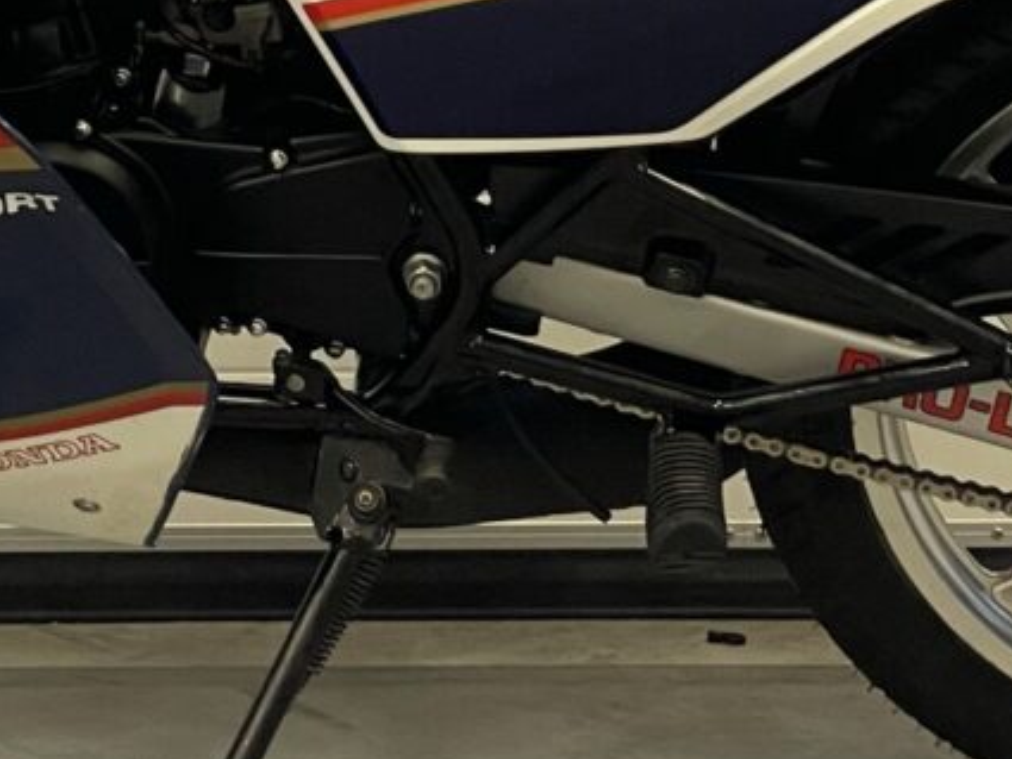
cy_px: -312
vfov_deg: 7.8
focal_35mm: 188
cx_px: 362
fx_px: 5498
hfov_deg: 10.5
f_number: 2
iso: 125
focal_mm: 6
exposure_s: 1/50
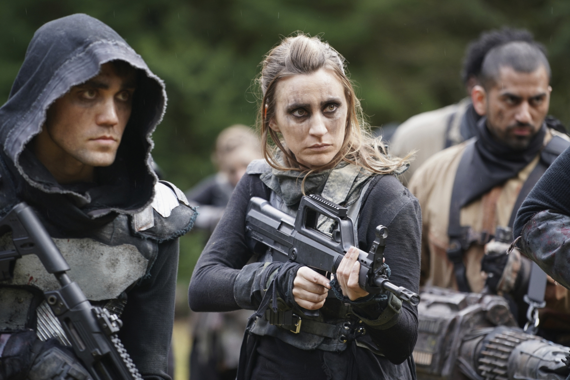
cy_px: 190
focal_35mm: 200
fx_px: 3166
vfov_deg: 6.9
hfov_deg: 10.3
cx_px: 285
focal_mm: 200
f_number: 4.5
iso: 640
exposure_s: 1/200
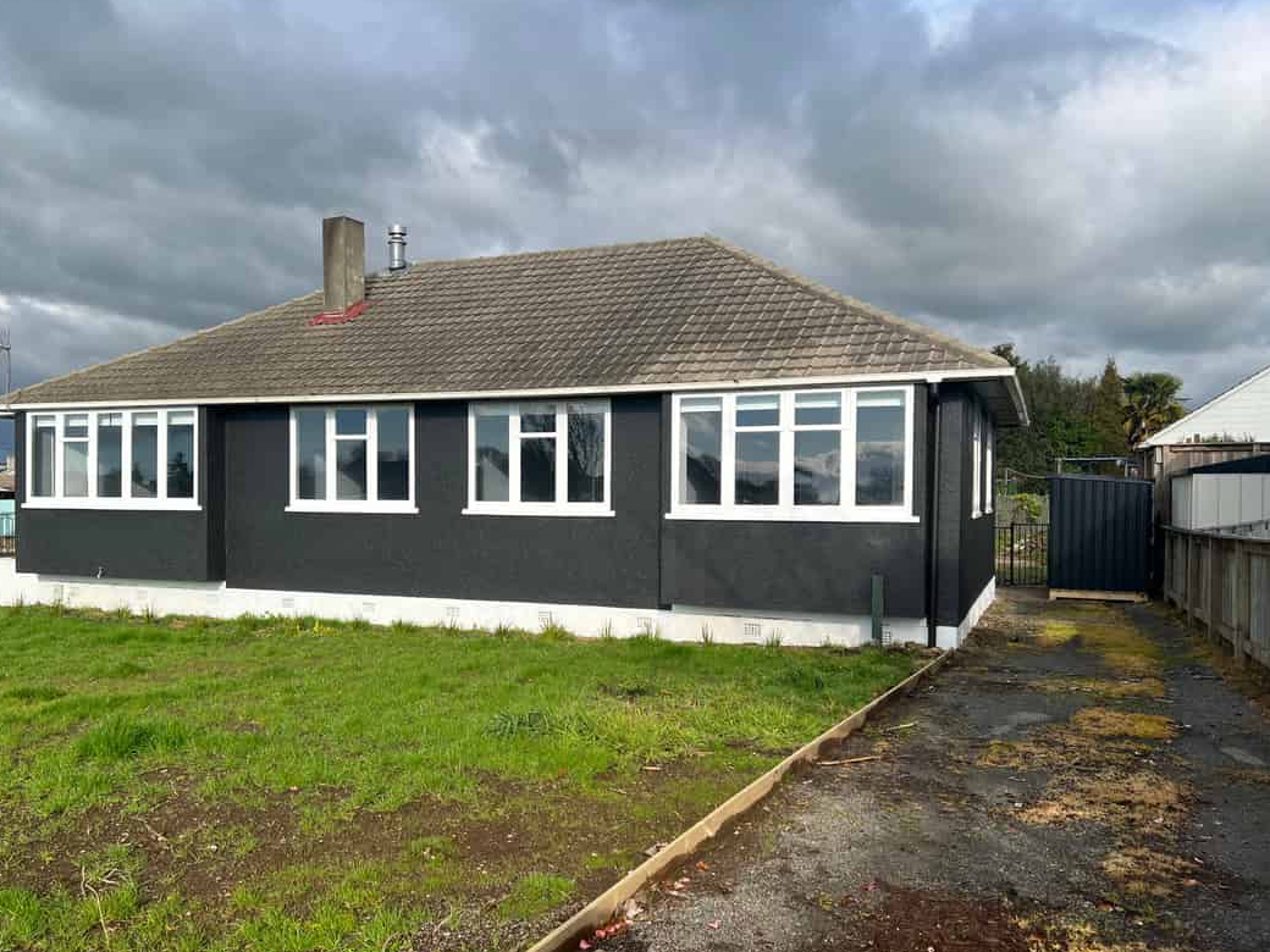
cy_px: 503
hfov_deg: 59.8
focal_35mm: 30
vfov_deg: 46.8
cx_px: 568
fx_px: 1101
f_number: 1.5
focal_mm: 5.7
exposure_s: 1/2513
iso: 50
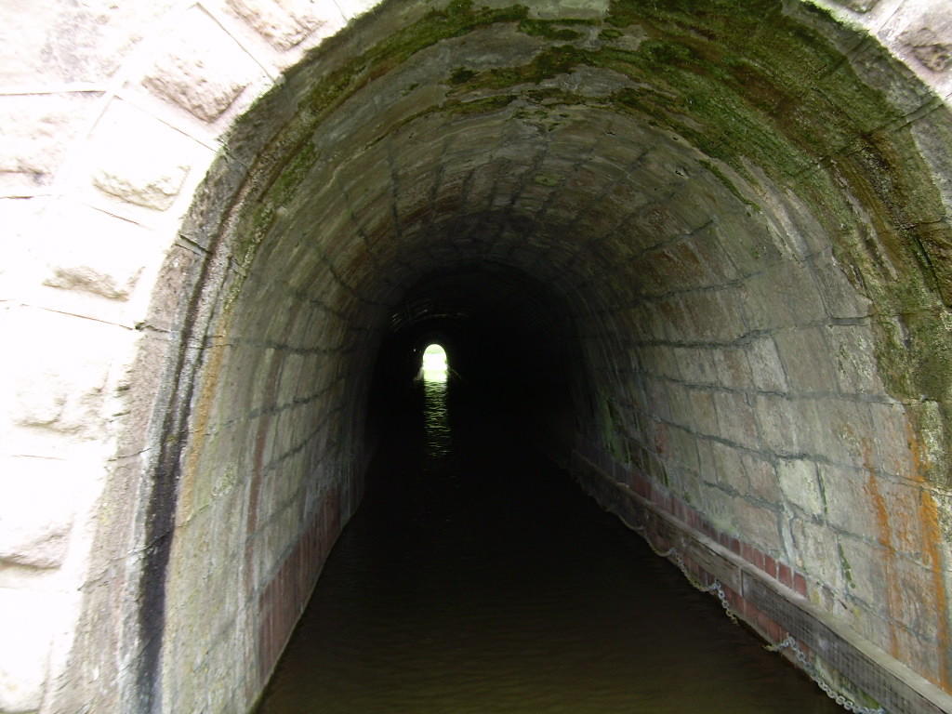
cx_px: 476
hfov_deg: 49.0
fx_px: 1045
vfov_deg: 37.7
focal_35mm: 38
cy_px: 357
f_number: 2.8
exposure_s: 1/23.2
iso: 50
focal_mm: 6.3
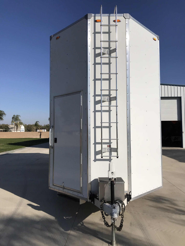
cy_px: 123
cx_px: 92
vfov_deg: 63.4
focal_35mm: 28
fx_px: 200
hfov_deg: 49.7
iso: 20
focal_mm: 3.99
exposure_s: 1/6849
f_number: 1.8
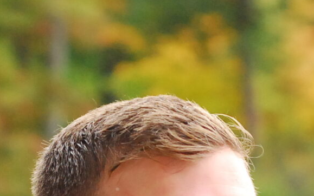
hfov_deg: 8.8
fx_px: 2037
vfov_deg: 5.5
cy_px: 255
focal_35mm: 238
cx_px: 122
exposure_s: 1/800
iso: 1600
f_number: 3.5
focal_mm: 50
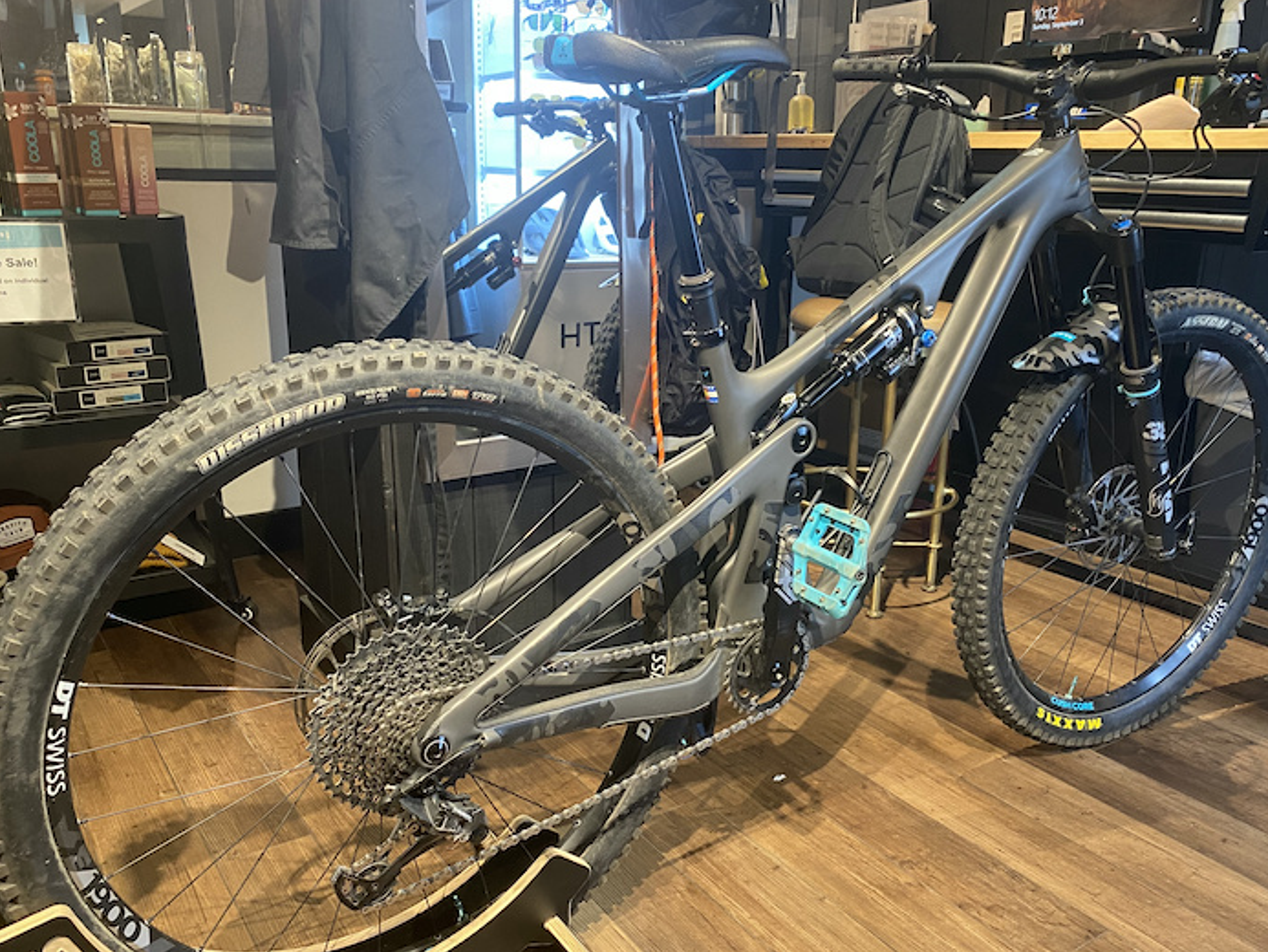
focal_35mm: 30
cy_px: 518
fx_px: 1099
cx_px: 668
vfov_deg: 46.8
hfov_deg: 59.9
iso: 320
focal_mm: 4.25
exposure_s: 1/60
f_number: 1.8
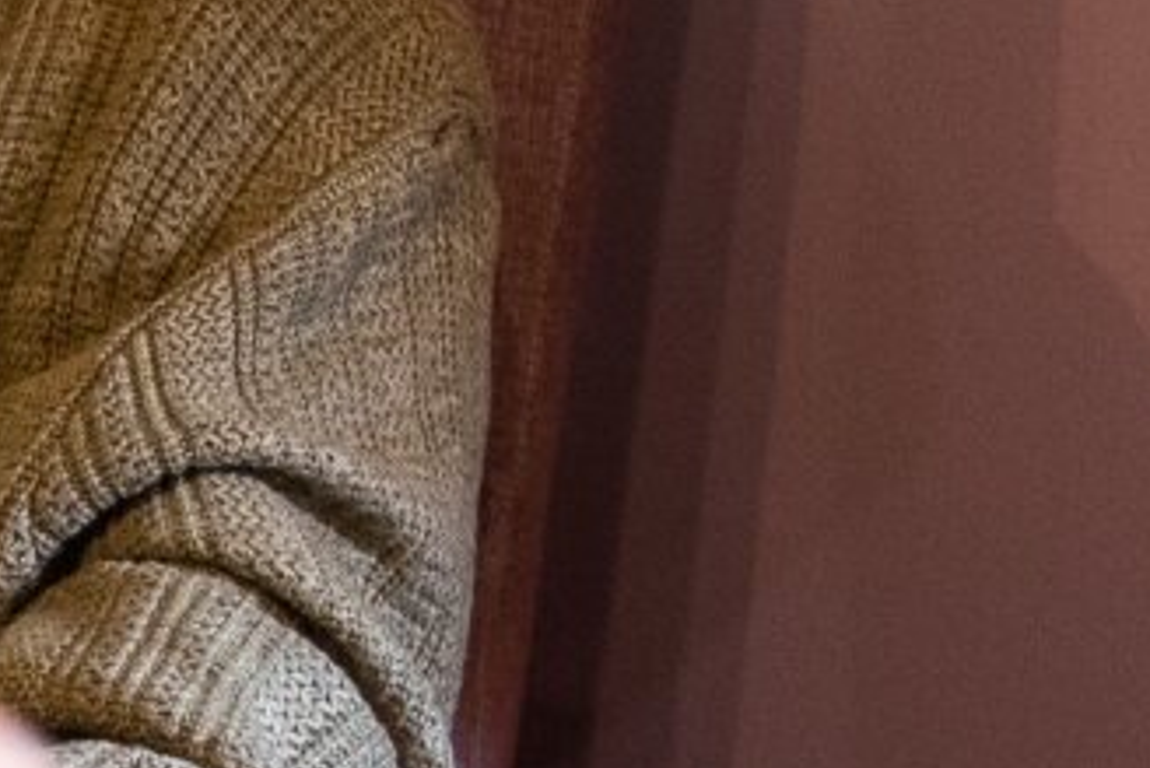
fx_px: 6775
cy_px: 743
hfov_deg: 9.0
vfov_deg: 6.5
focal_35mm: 212
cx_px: -1332
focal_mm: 34
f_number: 4
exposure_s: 1/125
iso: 1600
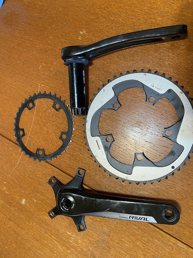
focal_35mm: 26
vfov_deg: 67.3
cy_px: 129
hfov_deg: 53.1
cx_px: 96
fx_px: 193
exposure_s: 1/60
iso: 320
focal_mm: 4.25
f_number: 1.8
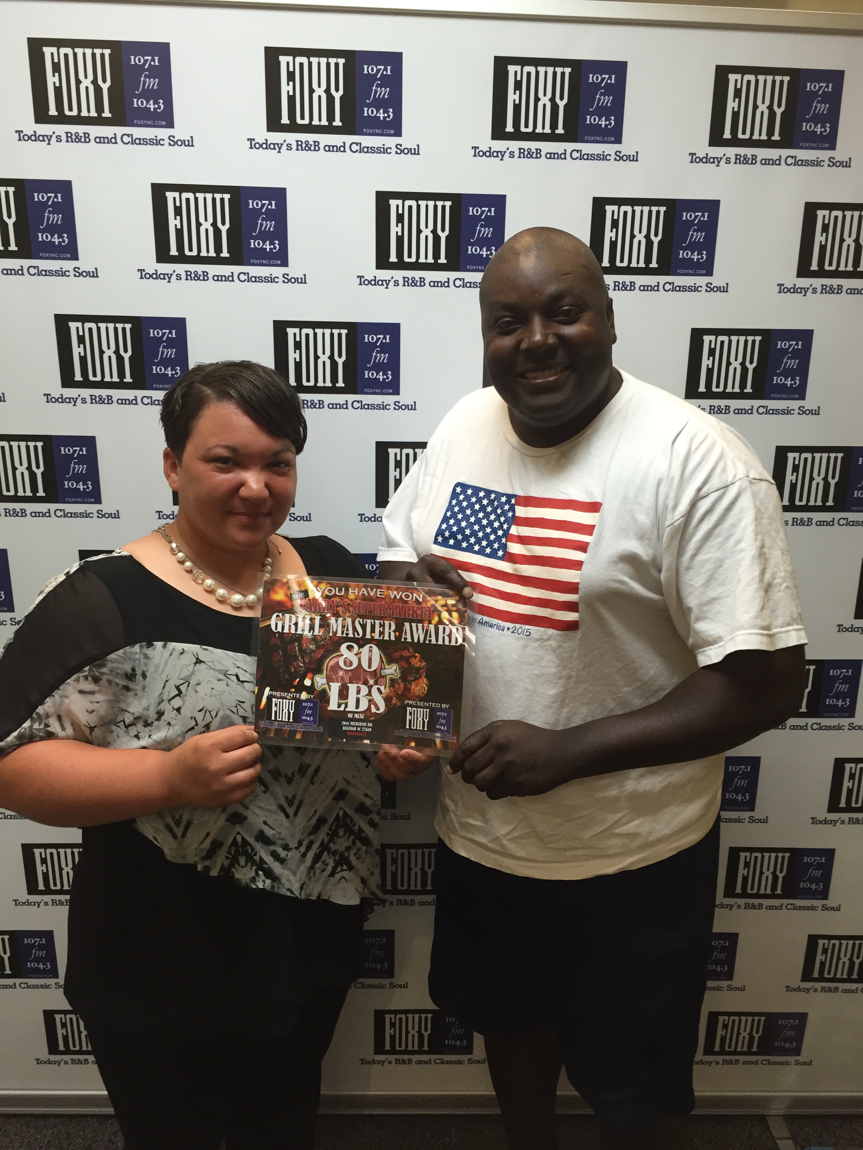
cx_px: 432
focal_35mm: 29
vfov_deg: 61.7
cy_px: 575
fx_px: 964
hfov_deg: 48.2
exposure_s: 1/30
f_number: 2.2
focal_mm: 4.15
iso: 50
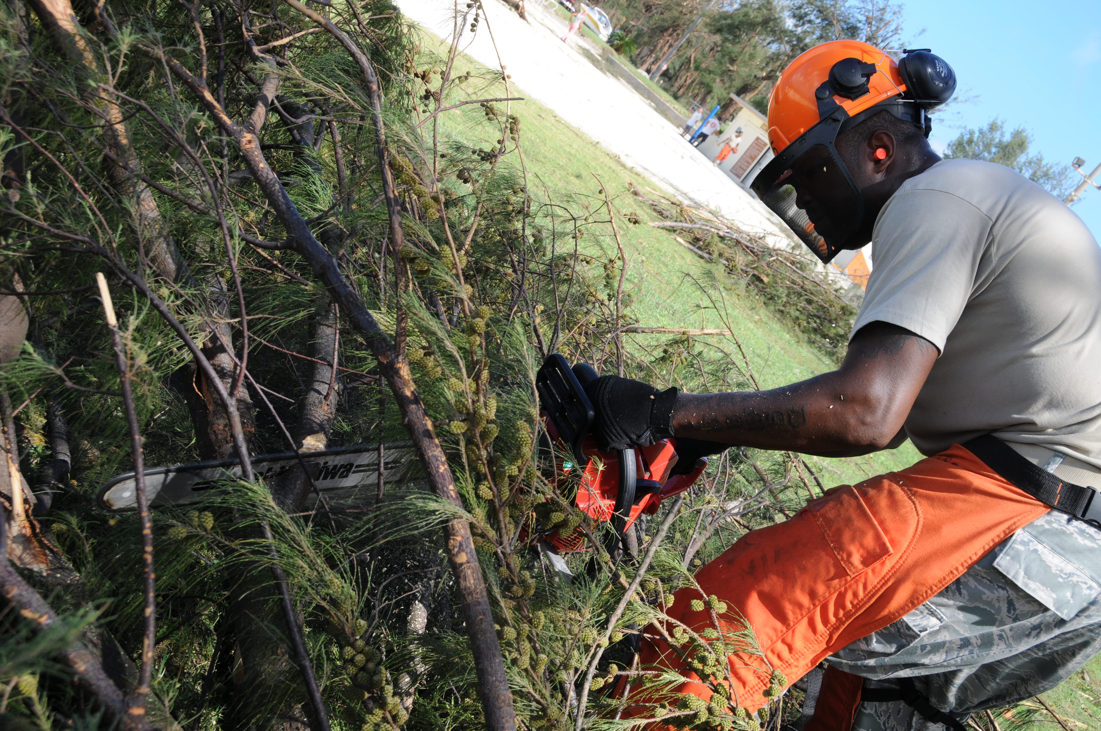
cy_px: 366
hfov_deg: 46.4
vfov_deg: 31.8
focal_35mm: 42
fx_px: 1283
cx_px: 550
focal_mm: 28
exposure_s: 1/250
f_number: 8
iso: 200
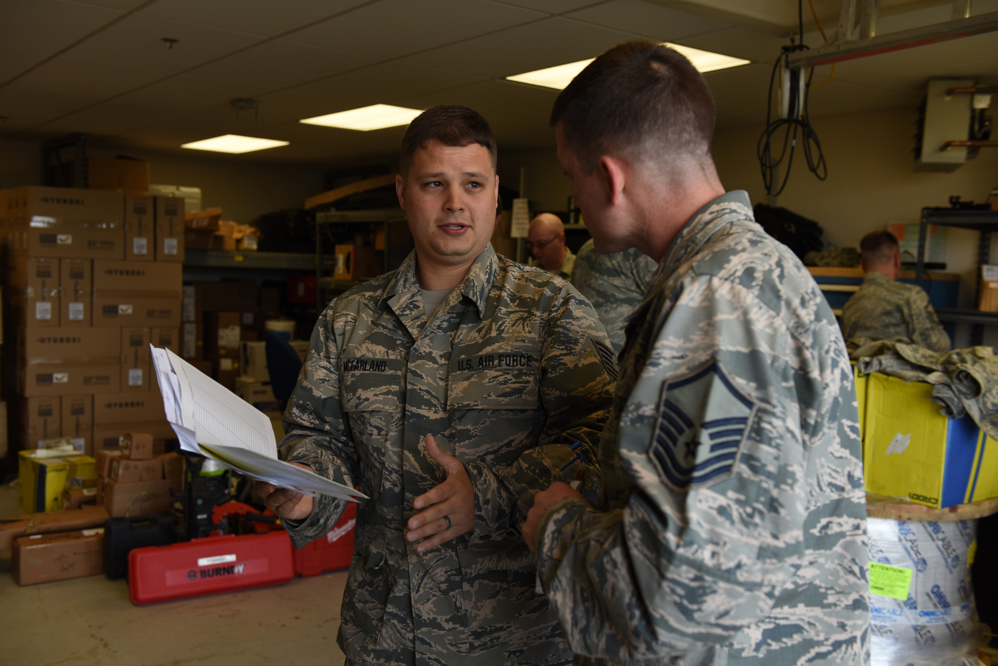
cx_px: 499
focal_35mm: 36
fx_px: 998
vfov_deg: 36.9
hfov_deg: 53.1
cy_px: 333
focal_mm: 36
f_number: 4.5
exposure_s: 1/80
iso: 200
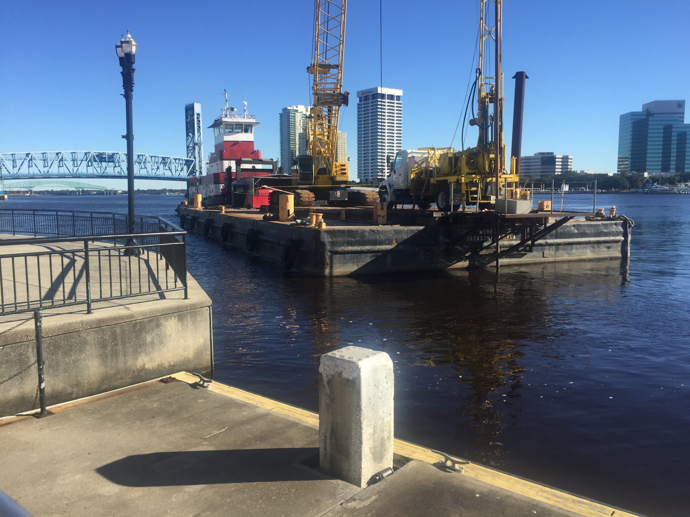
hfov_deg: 61.7
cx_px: 345
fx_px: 578
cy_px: 258
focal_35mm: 29
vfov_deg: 48.2
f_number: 2.2
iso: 32
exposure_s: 1/1412
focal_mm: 4.15
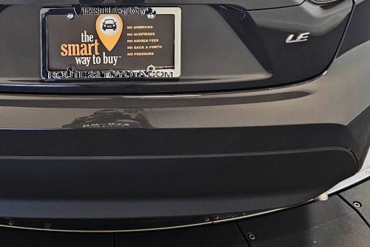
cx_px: 110
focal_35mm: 49
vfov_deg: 25.3
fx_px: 503
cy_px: -33
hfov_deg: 39.6
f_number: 1.7
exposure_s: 1/60
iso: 500
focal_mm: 6.3
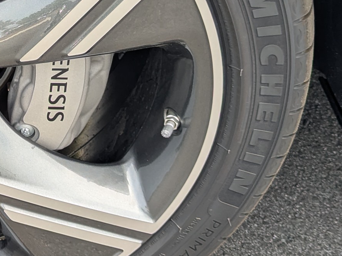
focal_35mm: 139
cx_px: -100
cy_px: 35
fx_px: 1373
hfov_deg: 13.7
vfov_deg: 10.6
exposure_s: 1/598
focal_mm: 6.81
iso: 45
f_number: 1.85
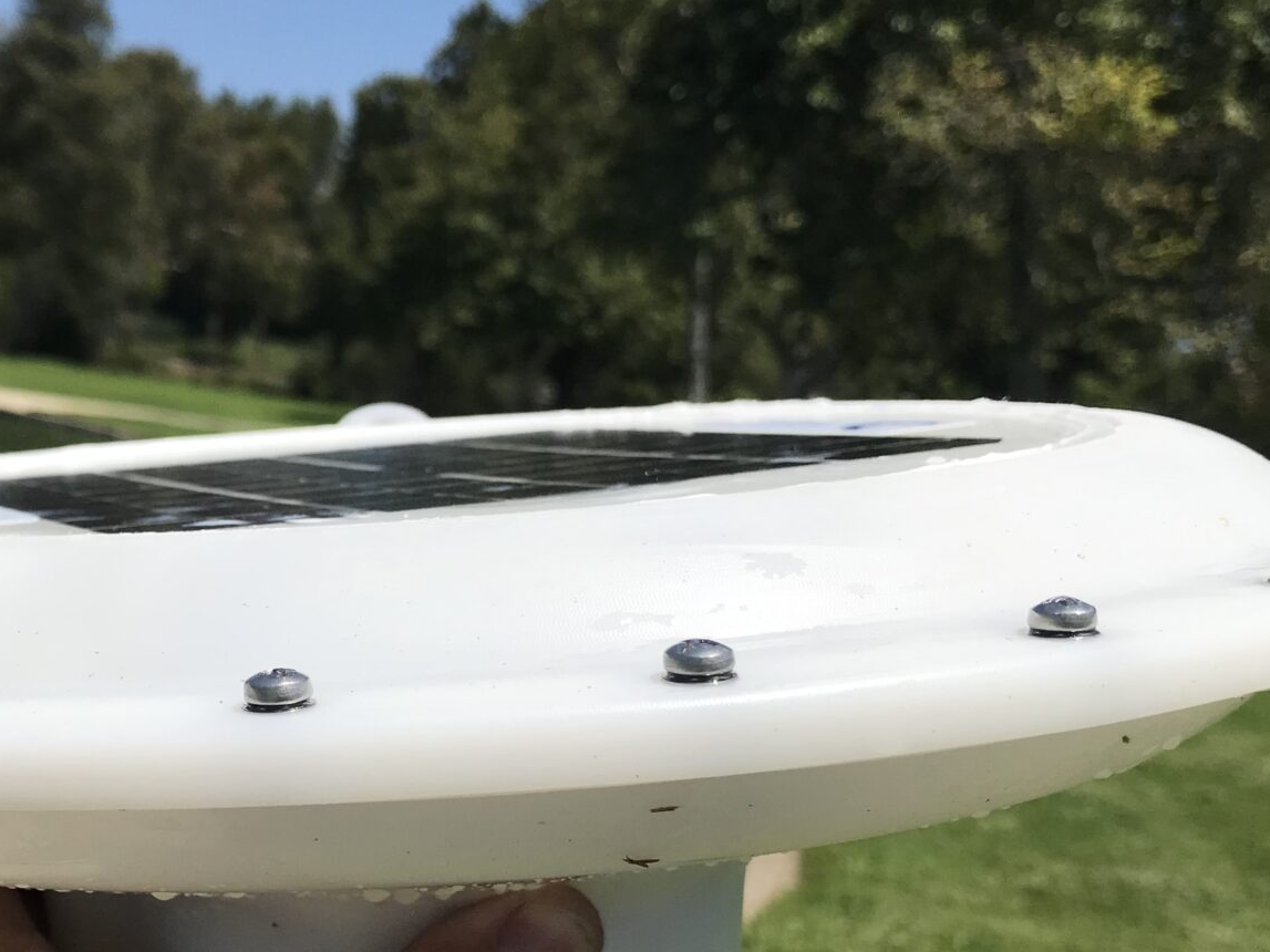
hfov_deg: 37.6
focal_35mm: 50
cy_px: 687
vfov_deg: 28.8
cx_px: 392
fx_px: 1834
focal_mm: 3.99
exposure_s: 1/5319
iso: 20
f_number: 1.8
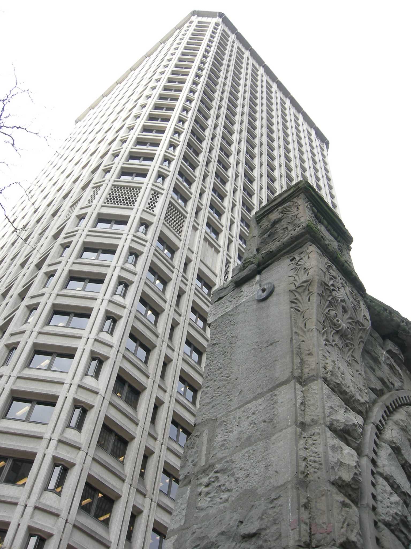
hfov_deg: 39.7
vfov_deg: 51.4
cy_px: 274
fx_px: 570
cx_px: 206
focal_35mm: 36
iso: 64
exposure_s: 1/71.8
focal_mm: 7.5
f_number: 3.8
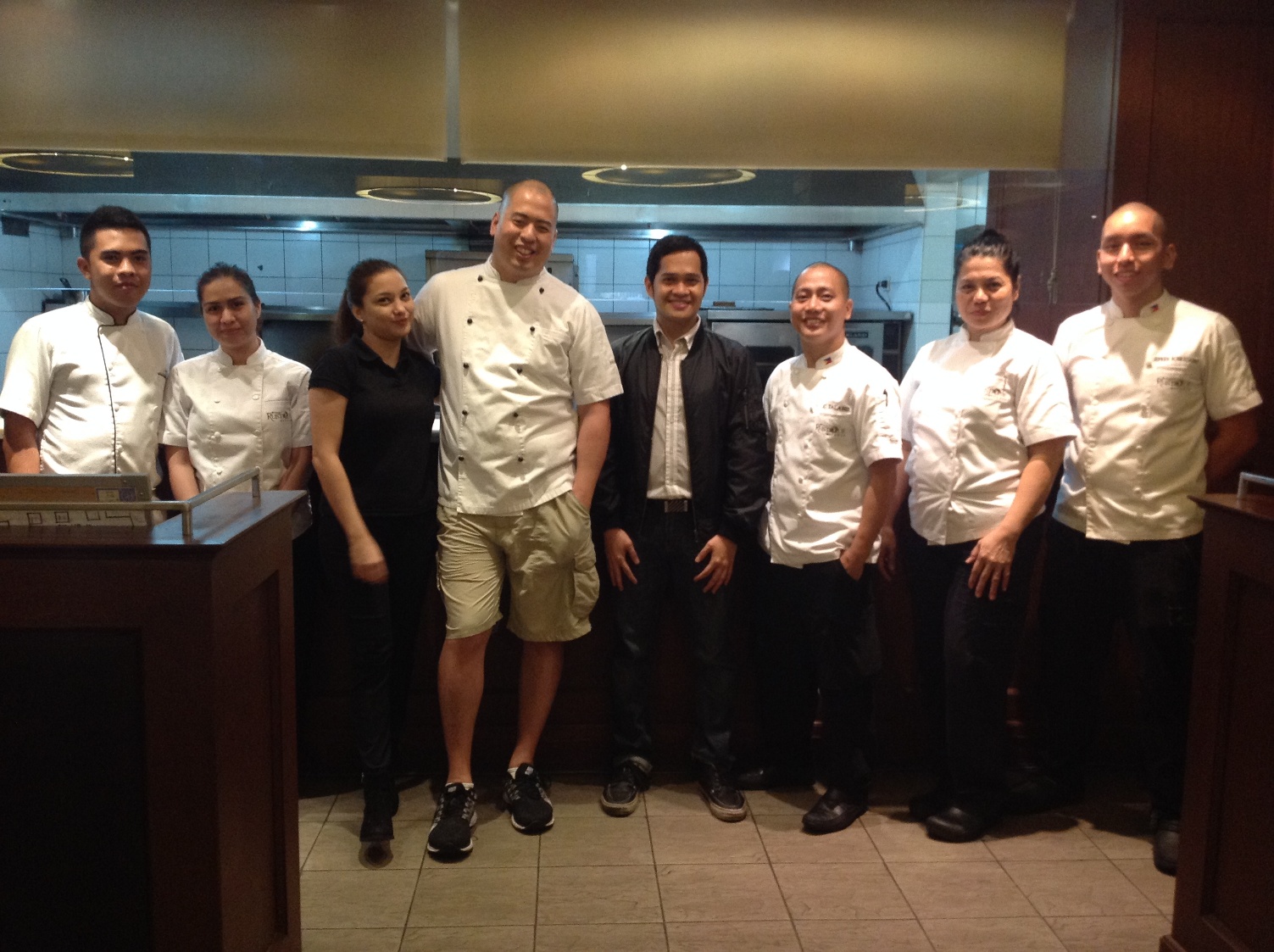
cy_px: 476
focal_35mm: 35
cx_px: 637
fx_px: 1286
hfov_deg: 52.7
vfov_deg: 40.6
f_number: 2.4
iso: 250
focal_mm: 4.28
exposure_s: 1/15
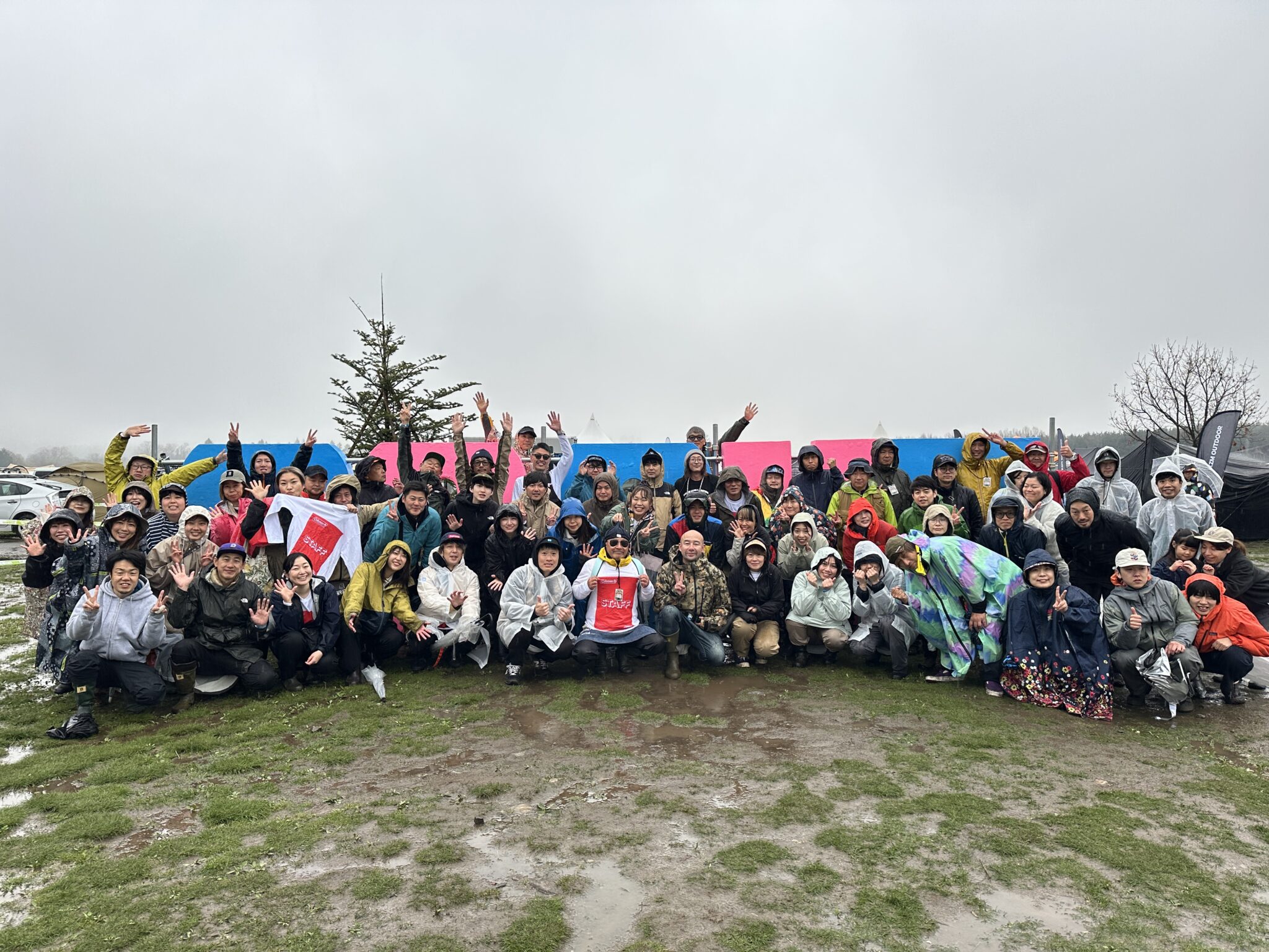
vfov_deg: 56.8
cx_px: 634
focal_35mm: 24
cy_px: 476
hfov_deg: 71.6
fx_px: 880
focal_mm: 6.86
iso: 80
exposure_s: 1/355
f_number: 1.78
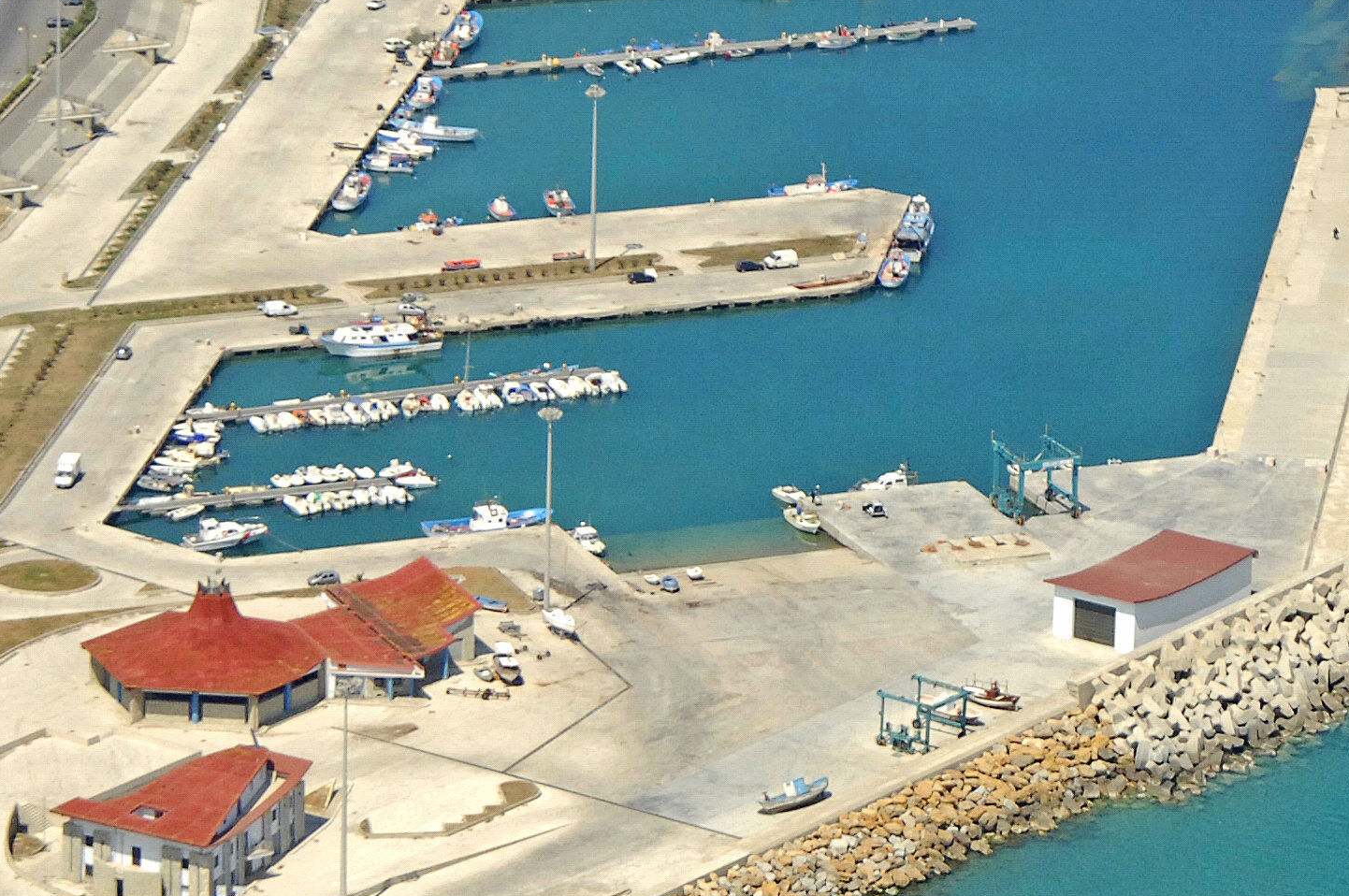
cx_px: 986
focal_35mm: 223
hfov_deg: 9.2
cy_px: 186
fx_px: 8347
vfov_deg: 6.1
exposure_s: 1/1000
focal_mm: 50
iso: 400
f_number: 8.5
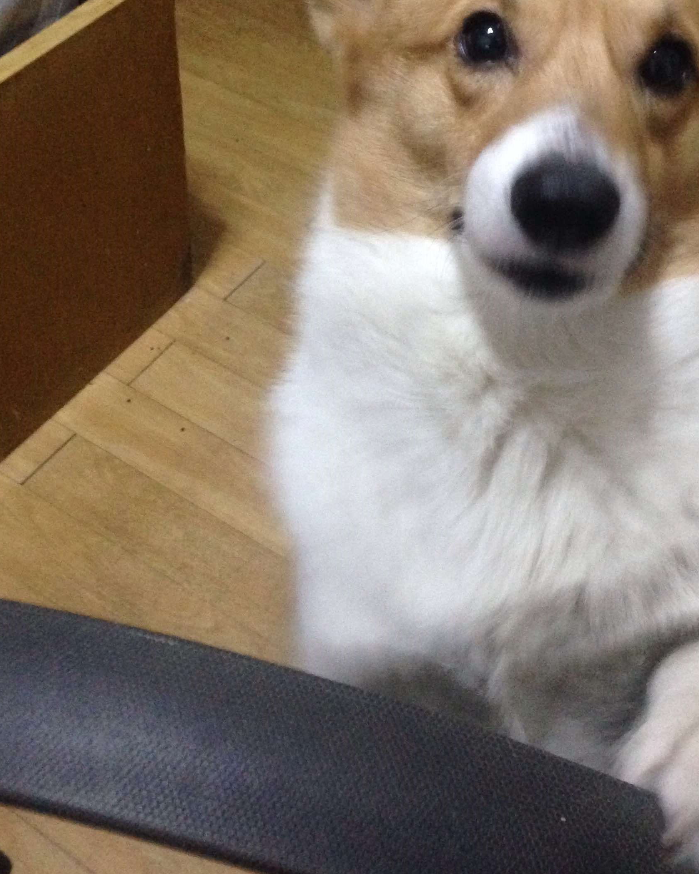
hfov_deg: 30.2
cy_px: 357
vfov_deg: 37.2
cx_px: 352
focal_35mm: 50
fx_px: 1293
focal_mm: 4.12
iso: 500
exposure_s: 1/15
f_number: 2.4
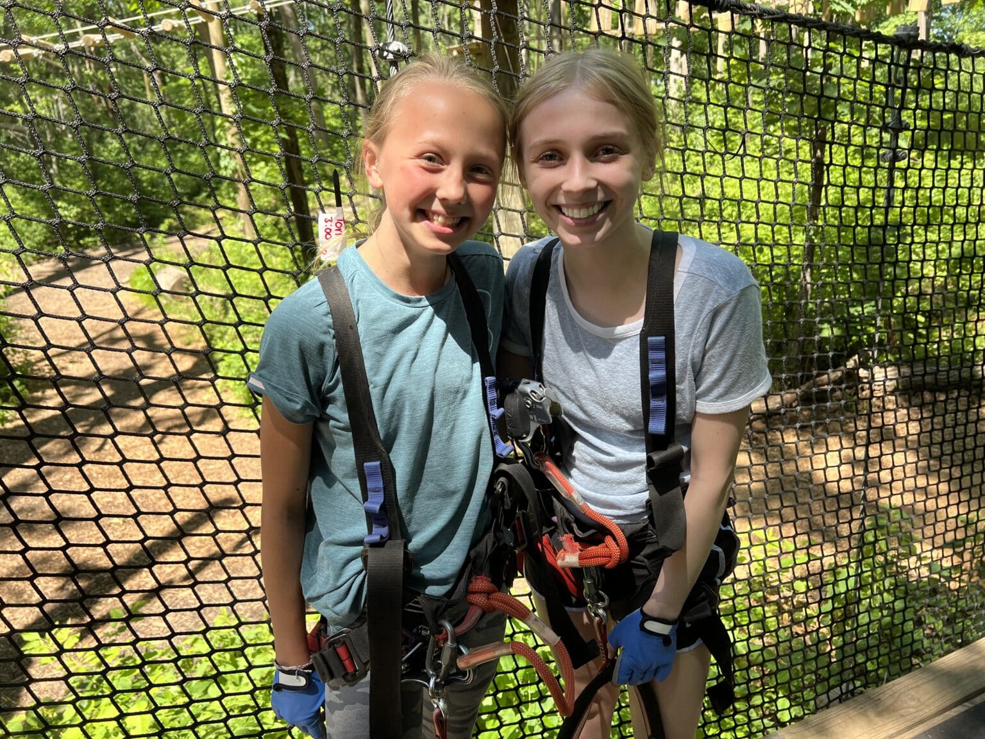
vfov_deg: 53.1
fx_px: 740
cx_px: 492
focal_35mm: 26
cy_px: 370
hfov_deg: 67.3
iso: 50
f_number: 1.5
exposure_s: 1/666
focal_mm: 5.7
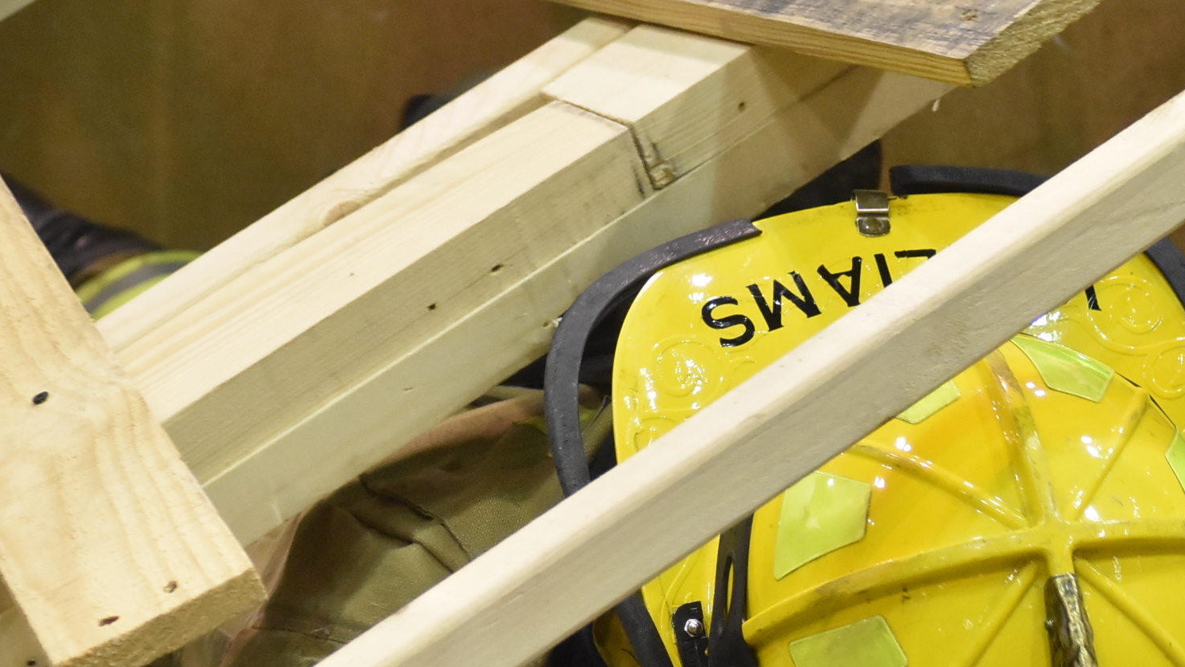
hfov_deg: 9.7
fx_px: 6976
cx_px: 699
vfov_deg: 5.5
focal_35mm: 222
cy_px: 760
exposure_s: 1/100
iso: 3200
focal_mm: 70
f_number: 4.5
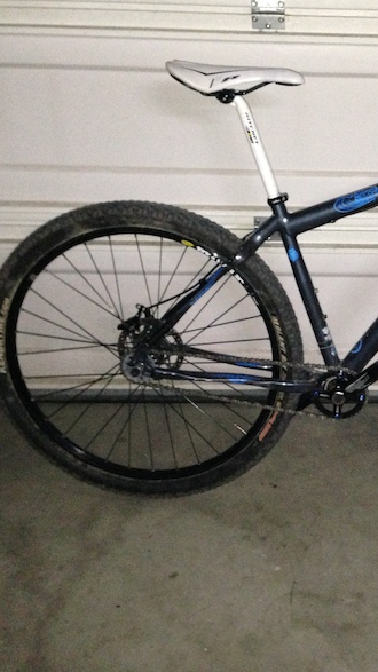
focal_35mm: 49
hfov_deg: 23.8
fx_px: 873
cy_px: 333
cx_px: 340
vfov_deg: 42.1
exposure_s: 1/16
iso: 500
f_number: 2.4
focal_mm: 4.13
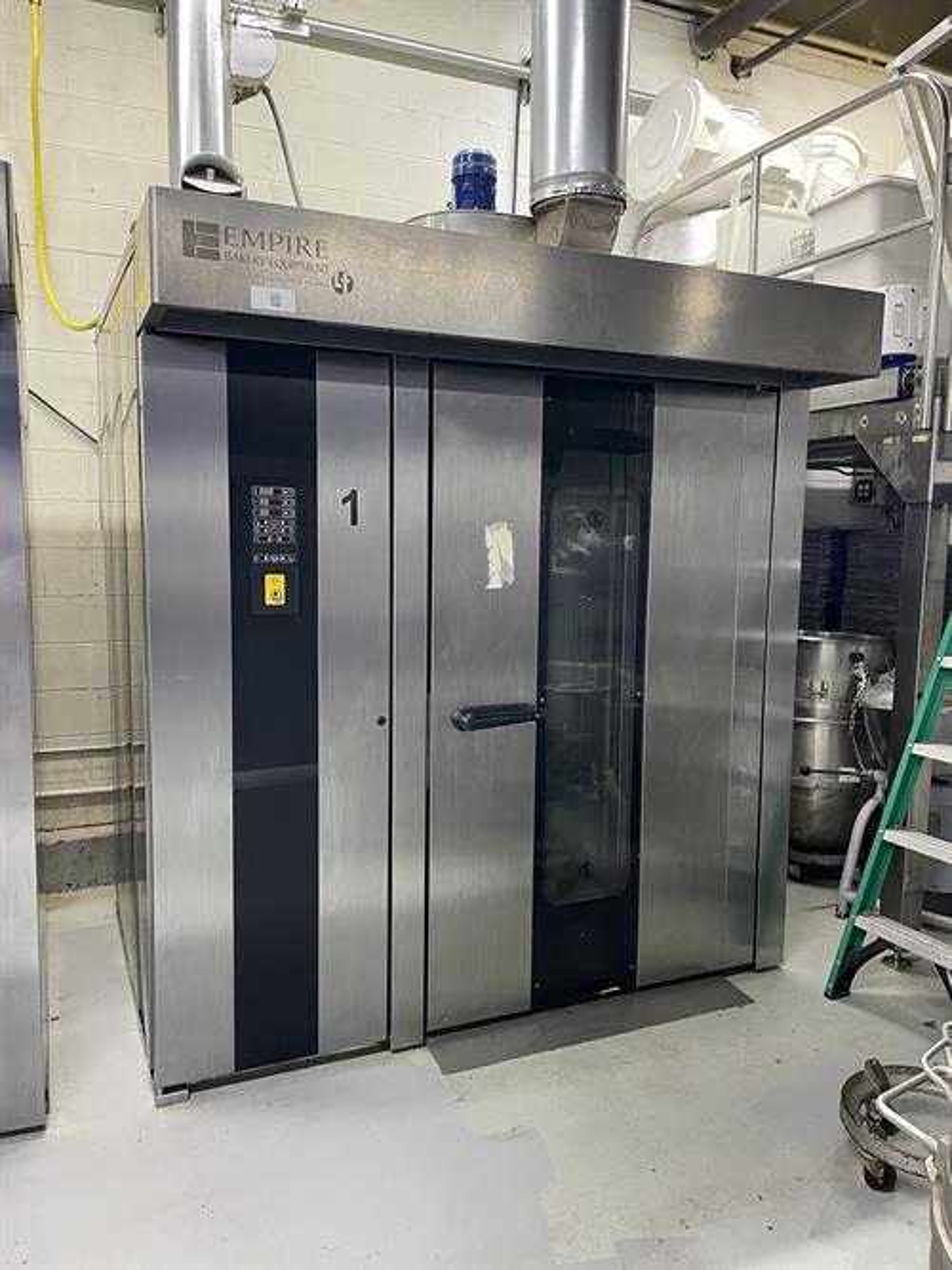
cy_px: 635
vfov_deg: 67.3
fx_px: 954
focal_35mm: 26
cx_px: 476
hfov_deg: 53.0
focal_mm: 4.2
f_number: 1.6
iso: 100
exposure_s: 1/60
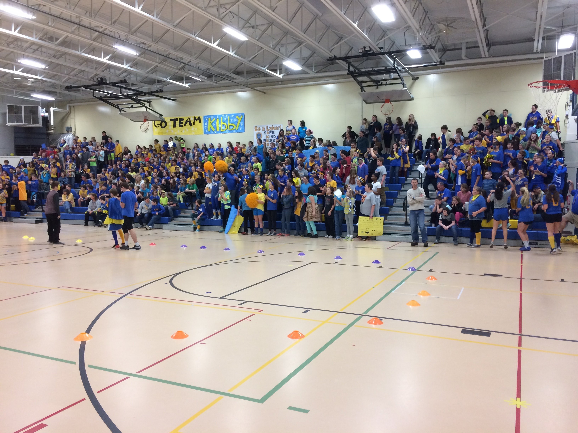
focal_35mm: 29
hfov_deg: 61.7
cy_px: 216
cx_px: 289
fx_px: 484
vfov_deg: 48.2
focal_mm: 4.15
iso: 125
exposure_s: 1/30
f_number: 2.2
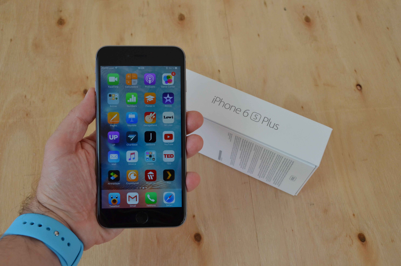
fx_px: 434
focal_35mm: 39
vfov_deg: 34.1
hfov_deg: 49.6
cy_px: 133
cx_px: 200
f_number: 8
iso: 800
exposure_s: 1/250
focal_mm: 26
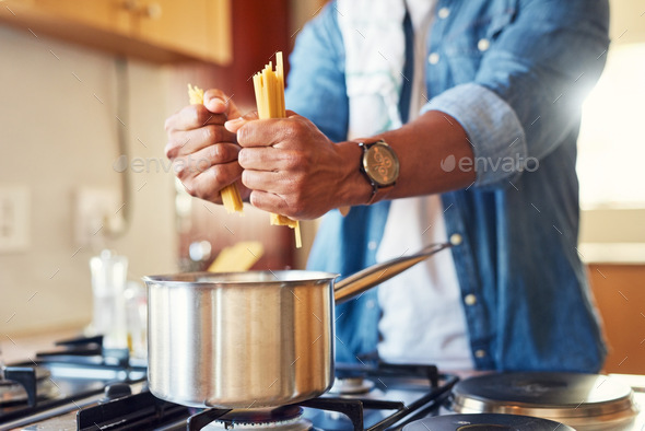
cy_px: 216
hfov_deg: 39.6
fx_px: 896
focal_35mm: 50
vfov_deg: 27.0
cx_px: 322
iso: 320
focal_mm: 50
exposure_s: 1/320
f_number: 2.2
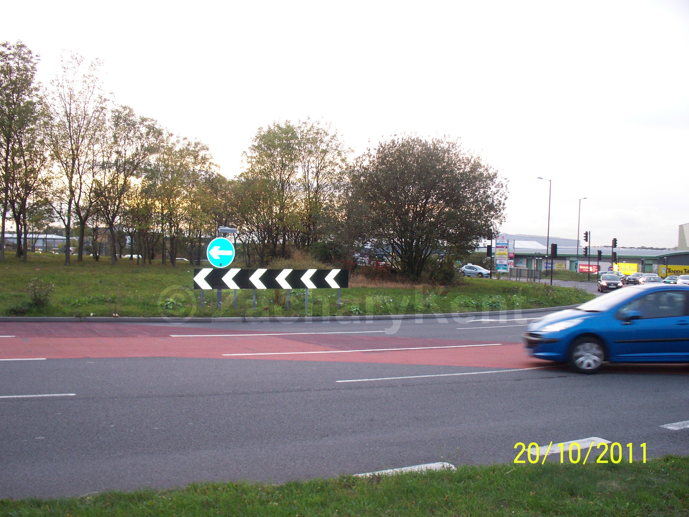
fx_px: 717
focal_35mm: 36
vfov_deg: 39.7
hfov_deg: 51.4
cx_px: 344
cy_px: 258
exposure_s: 1/60
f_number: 2.8
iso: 125
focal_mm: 7.54
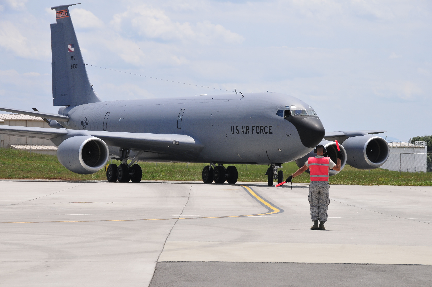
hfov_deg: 14.9
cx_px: 216
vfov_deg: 9.9
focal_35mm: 138
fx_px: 1654
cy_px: 144
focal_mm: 92
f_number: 11
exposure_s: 1/500
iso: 320
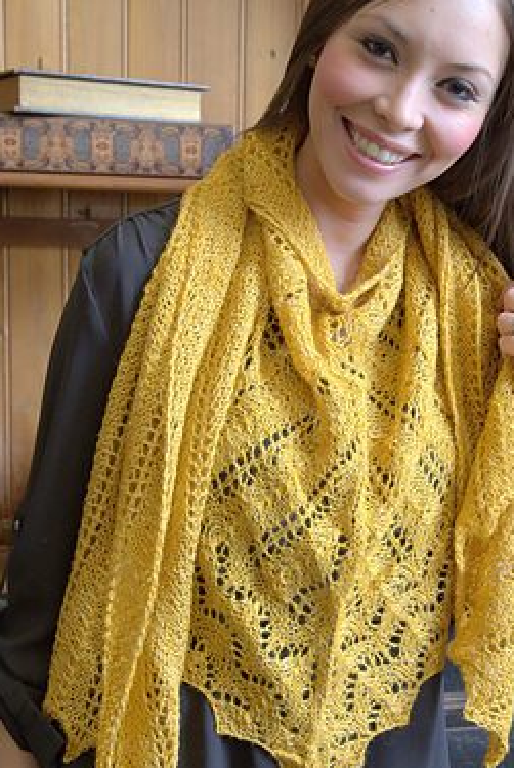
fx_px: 1111
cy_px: 377
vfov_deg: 38.1
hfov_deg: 26.0
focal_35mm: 52
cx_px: 307
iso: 2000
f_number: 7.1
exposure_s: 1/80
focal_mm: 40
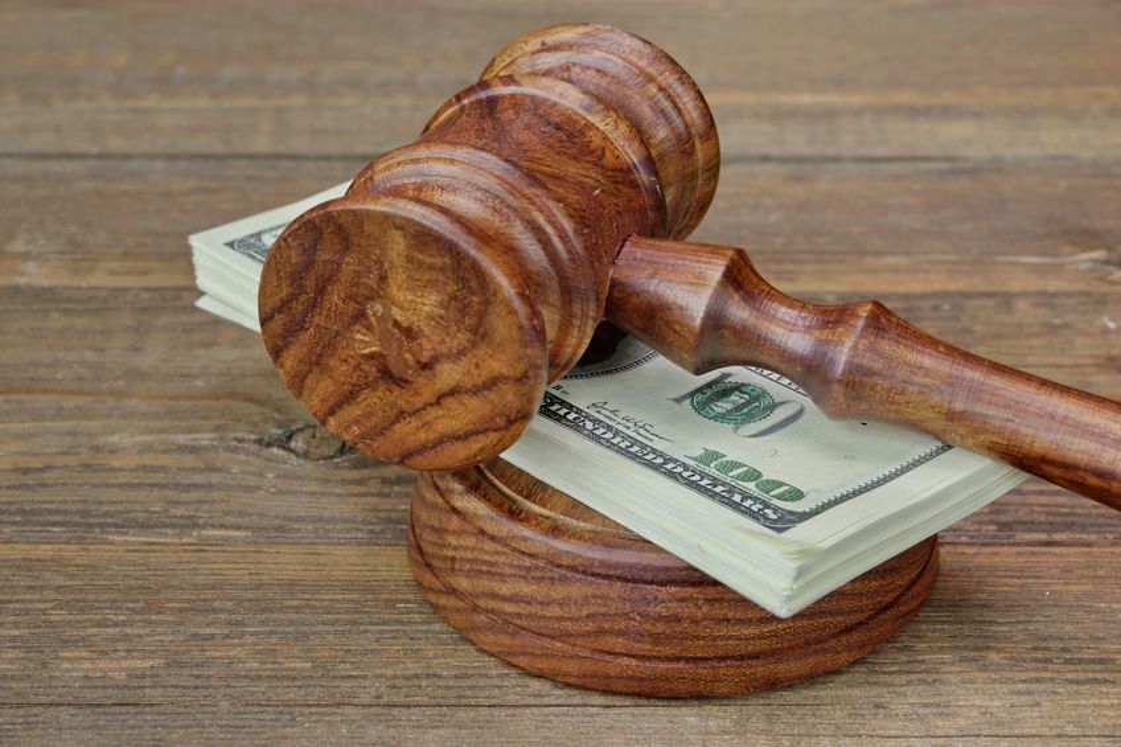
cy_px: 374
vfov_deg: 15.2
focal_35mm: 90
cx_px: 560
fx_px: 2802
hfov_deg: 22.6
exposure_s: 1/5
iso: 100
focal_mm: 60
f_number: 11
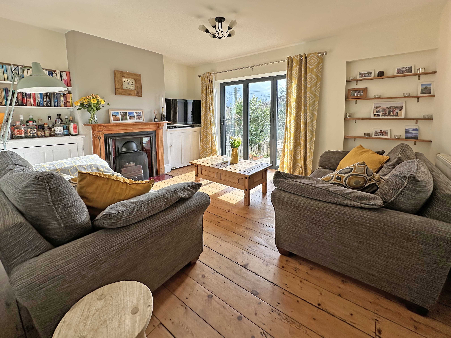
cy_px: 169
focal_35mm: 14
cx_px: 226
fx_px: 182
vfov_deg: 85.7
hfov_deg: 102.1
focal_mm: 2.22
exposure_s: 1/244
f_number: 2.2
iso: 40
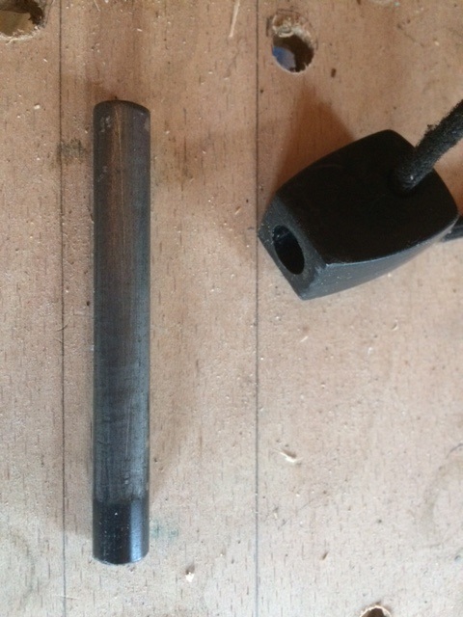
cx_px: 232
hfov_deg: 48.2
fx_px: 517
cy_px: 308
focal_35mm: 29
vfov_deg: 61.7
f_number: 2.2
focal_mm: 4.15
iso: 320
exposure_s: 1/33
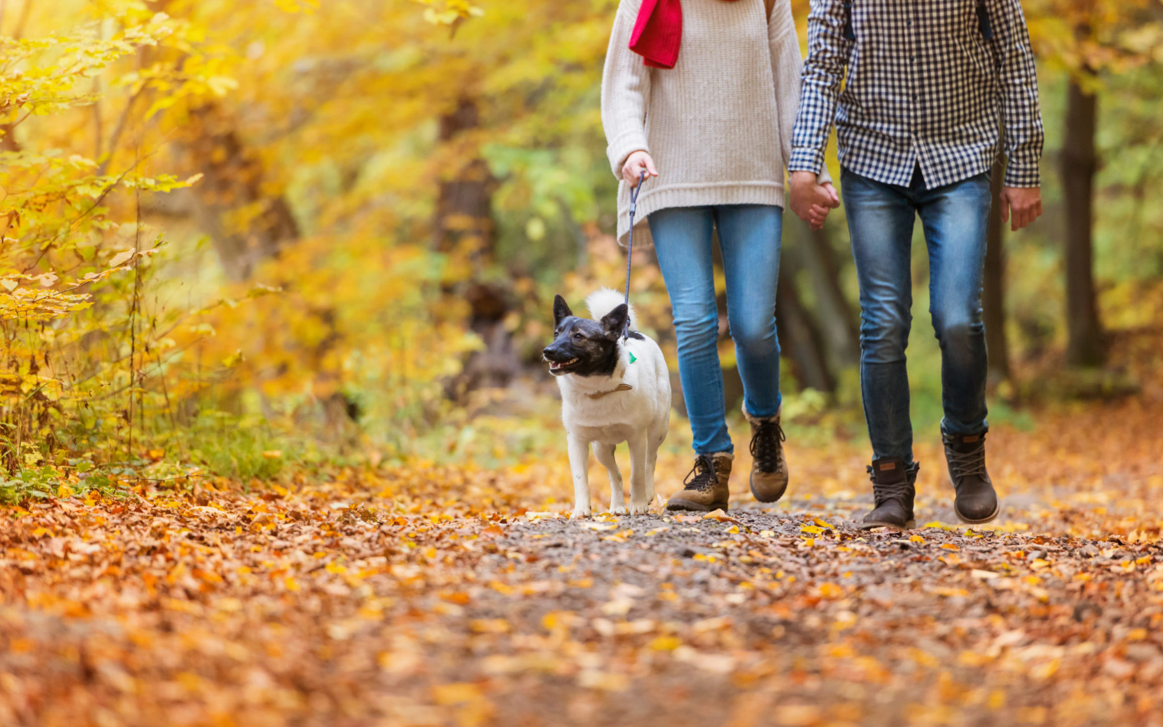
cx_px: 583
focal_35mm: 205
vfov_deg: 6.4
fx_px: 6497
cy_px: 360
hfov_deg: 10.2
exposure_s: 1/250
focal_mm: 200
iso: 1250
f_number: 3.5
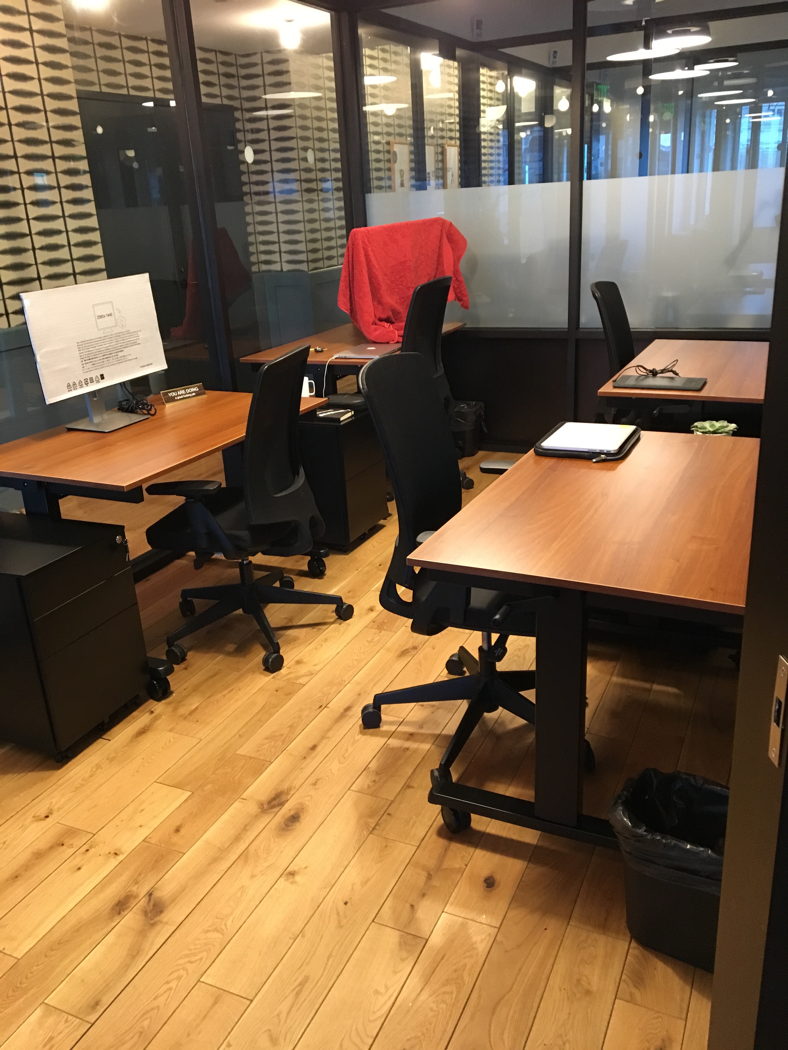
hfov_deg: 48.2
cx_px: 394
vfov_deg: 61.7
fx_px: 880
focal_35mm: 29
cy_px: 525
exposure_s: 1/15
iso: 200
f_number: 2.2
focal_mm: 4.15
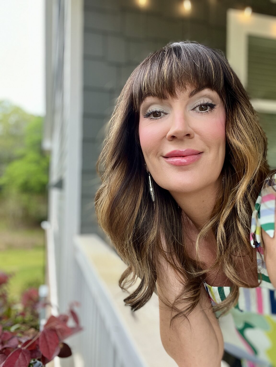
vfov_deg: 60.0
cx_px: 138
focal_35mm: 30
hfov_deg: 46.8
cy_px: 184
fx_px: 319
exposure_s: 1/121
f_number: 2.2
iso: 80
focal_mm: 2.71
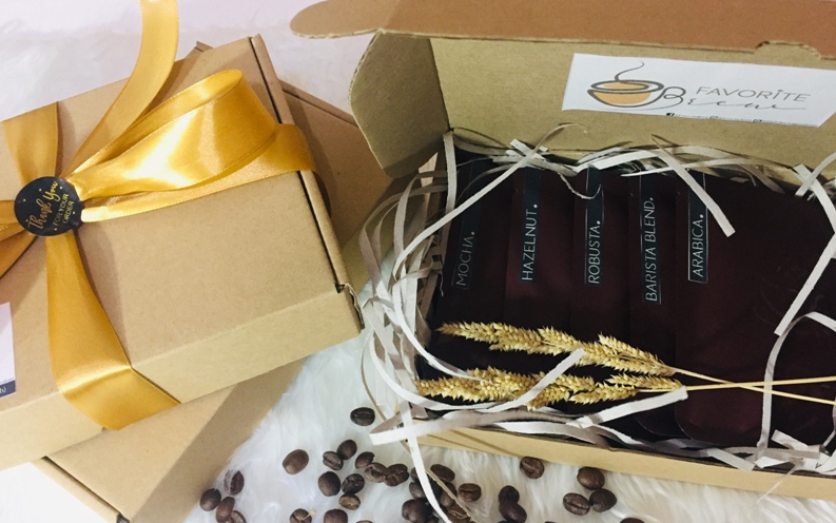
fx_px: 706
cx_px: 419
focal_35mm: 31
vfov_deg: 40.6
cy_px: 278
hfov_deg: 61.2
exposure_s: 1/30
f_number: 2.2
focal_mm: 4.15
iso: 250
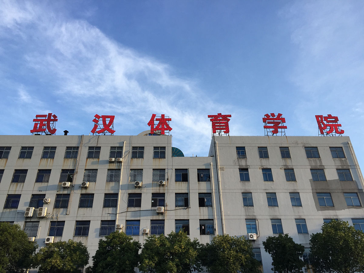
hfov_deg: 61.7
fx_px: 305
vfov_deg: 48.2
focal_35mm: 29
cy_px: 136
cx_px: 182
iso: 32
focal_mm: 4.15
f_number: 2.2
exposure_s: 1/482
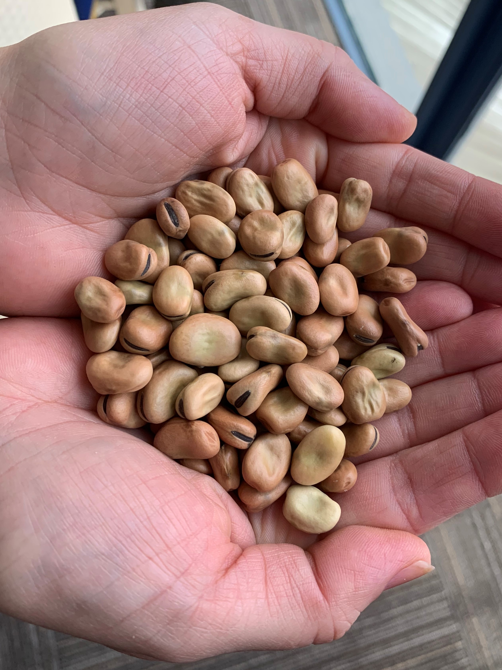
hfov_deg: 53.1
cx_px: 251
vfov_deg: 67.3
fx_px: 503
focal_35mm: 26
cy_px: 335
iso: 64
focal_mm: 4.25
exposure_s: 1/121
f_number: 1.8
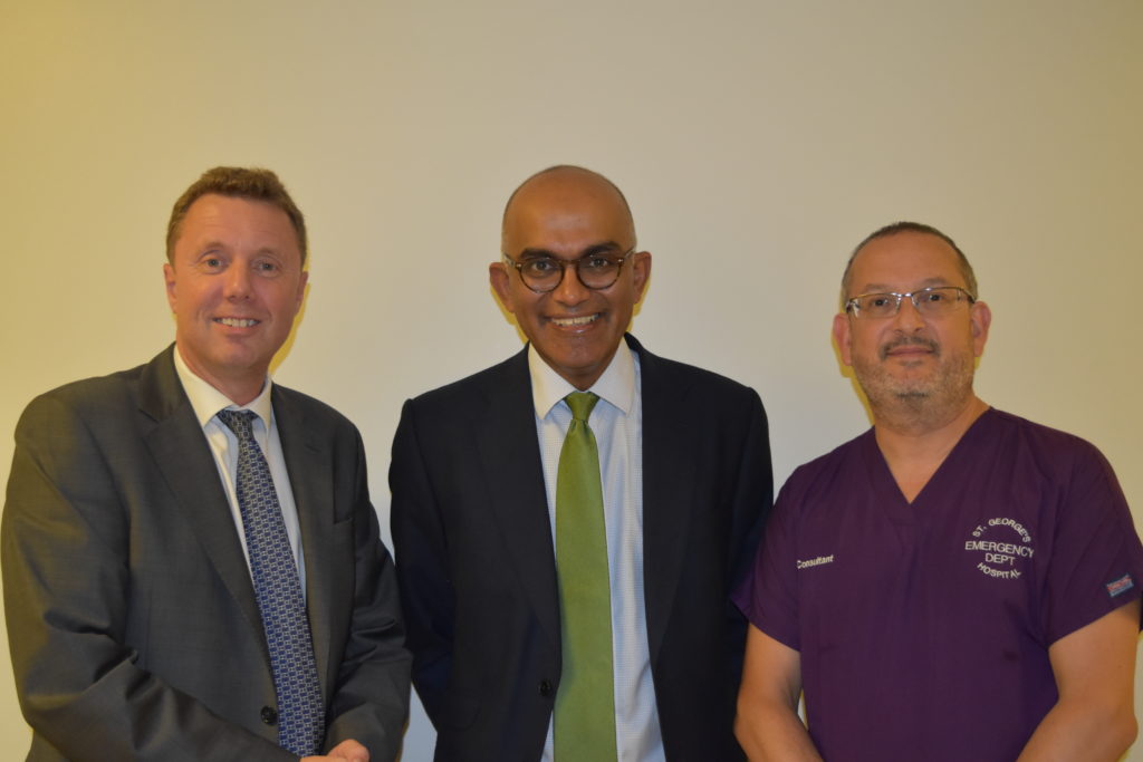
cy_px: 381
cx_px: 572
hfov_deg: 49.5
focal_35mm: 39
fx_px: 1238
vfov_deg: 34.2
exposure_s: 1/60
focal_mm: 26
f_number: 4
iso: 1600
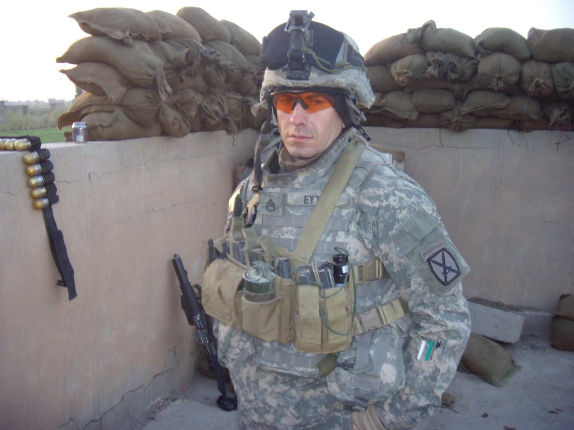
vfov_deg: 37.7
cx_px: 287
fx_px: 630
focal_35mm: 38
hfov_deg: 49.0
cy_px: 215
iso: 64
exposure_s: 1/30.3
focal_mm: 6.4
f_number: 3.5
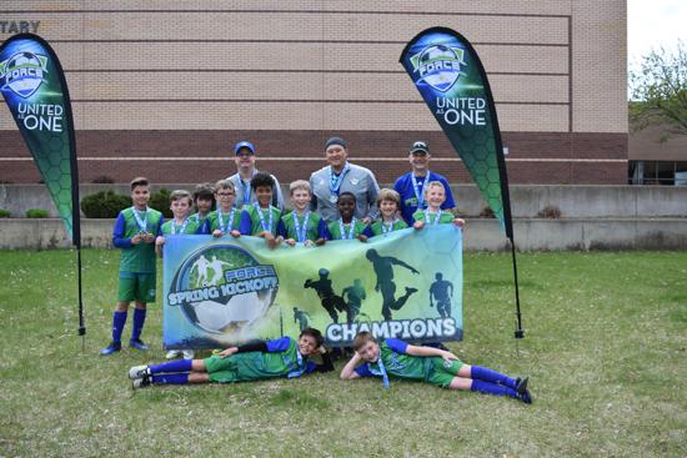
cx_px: 344
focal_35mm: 36
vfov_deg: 36.9
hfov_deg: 53.1
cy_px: 229
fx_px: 687
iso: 400
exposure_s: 1/1250
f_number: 5
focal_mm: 24
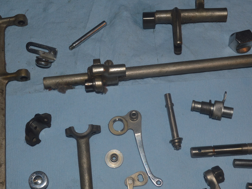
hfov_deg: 39.6
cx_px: 137
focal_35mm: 48
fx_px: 349
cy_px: 98
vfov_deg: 30.3
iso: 100
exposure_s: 1/60
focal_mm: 24
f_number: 8
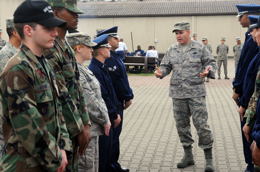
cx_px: 130
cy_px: 86
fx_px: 433
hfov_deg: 33.4
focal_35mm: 60
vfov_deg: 22.6
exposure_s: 1/400
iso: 200
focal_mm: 40
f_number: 5
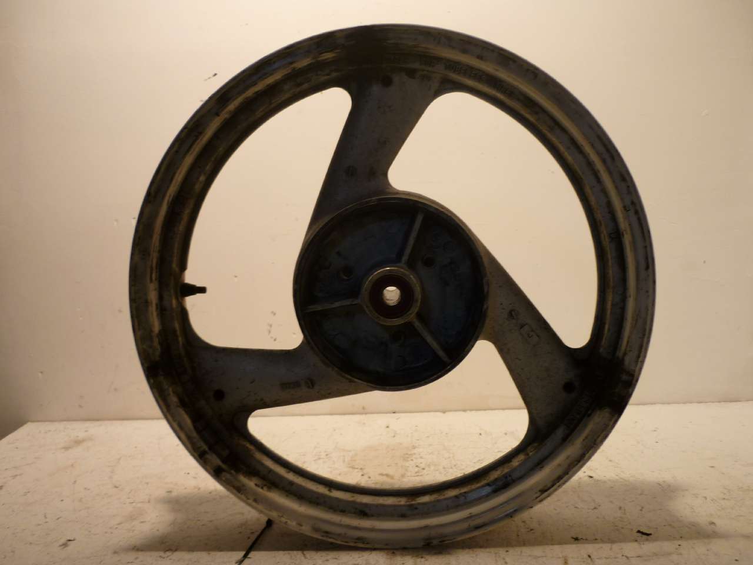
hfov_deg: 55.4
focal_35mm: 33
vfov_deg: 42.9
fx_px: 718
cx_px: 376
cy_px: 282
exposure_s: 1/40
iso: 80
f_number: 2.8
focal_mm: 5.5
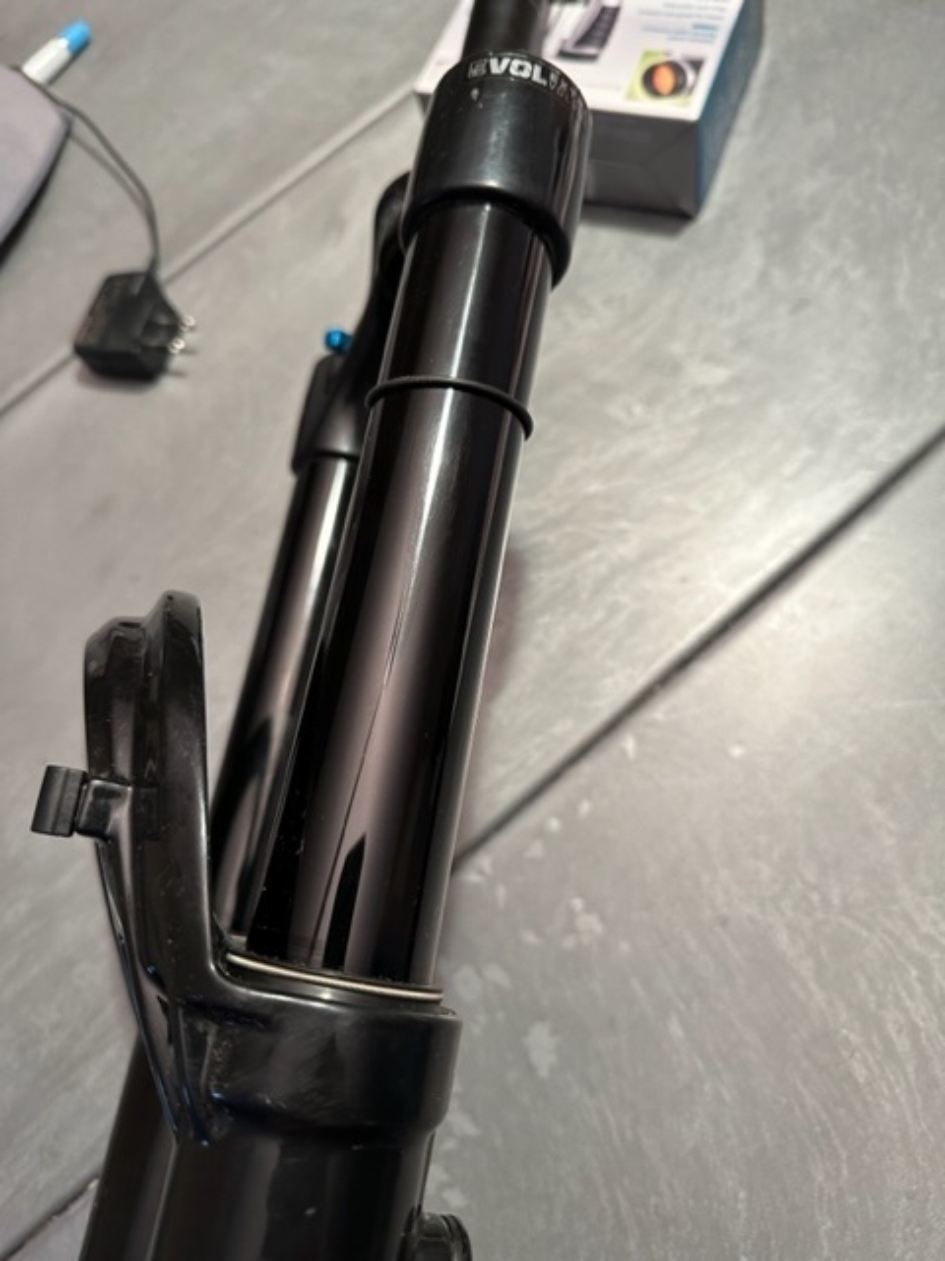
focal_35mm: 24
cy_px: 630
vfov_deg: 71.6
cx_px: 472
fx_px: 874
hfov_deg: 56.8
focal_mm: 6.86
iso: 320
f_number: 1.78
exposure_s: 1/60
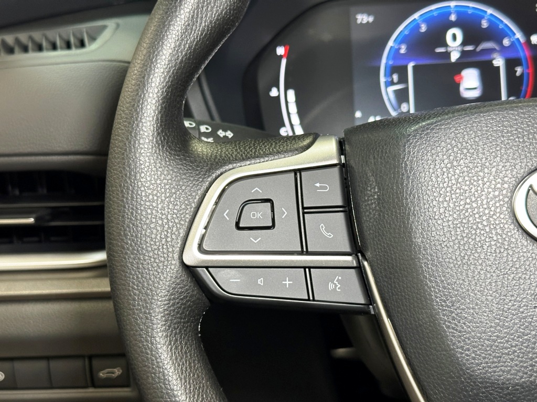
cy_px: 201
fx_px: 745
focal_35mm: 48
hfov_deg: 39.7
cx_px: 268
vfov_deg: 30.3
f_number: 1.78
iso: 320
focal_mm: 6.86
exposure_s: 1/40
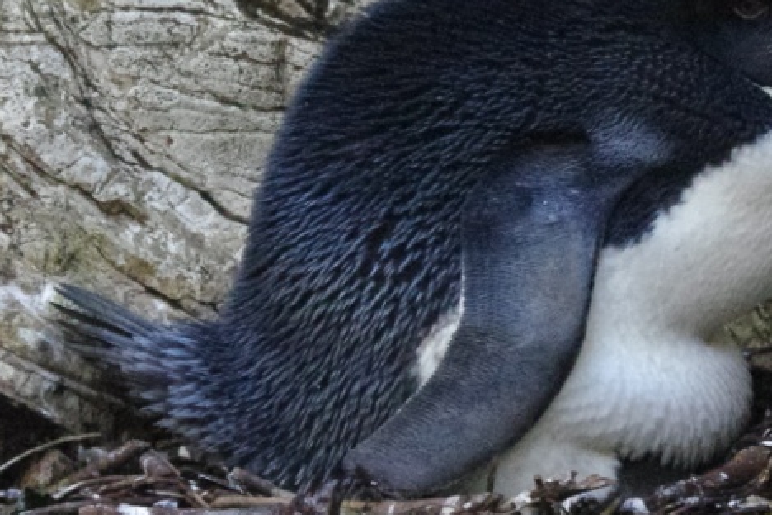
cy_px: 165
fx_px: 5103
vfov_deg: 5.8
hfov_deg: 8.6
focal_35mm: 238
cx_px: 592
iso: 12800
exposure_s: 1/125
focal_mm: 72.5
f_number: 8
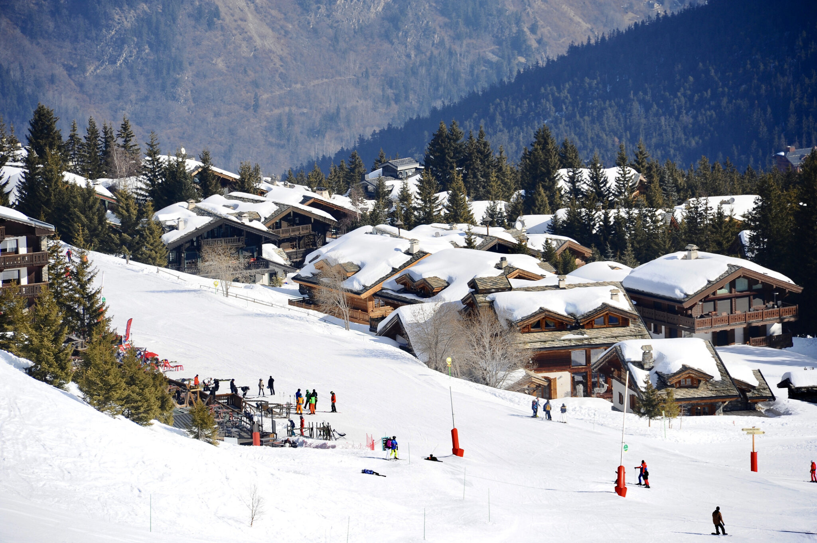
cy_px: 272
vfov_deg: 5.5
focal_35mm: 250
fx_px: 5670
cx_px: 408
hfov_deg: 8.2
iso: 400
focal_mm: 250
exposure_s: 1/1250
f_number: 8
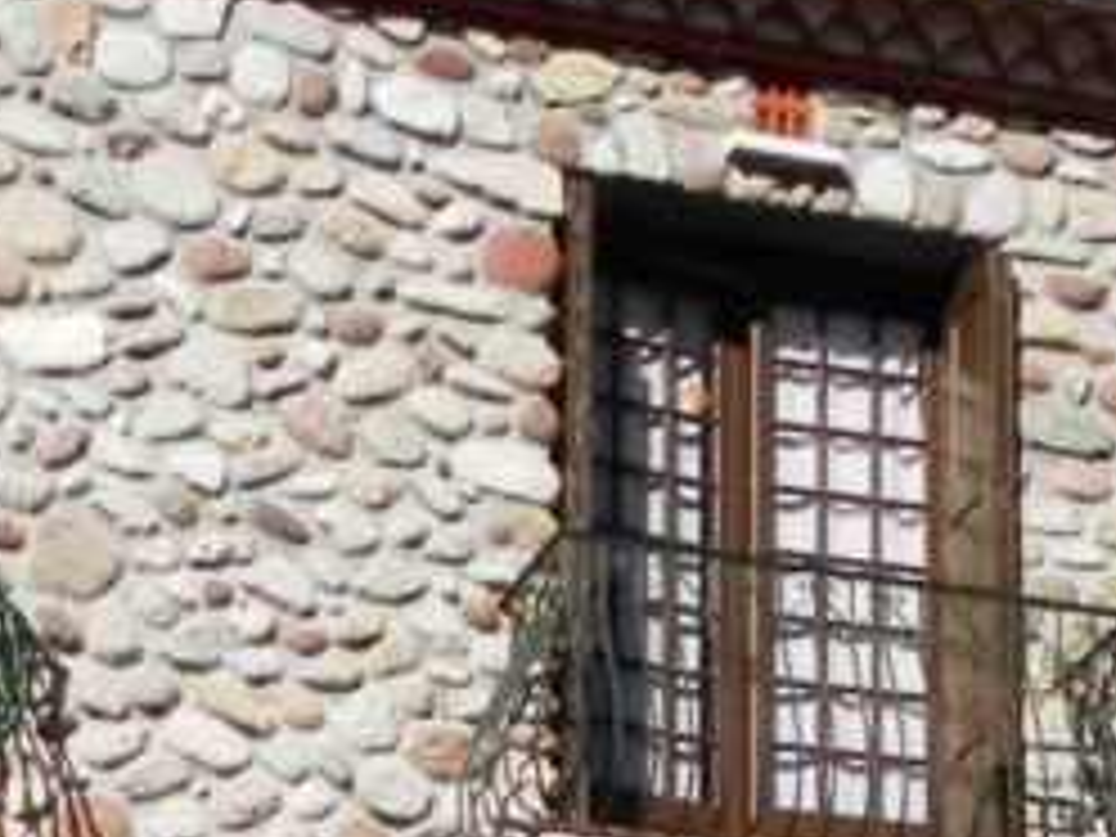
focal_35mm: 206
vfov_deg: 6.9
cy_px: 1816
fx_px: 6641
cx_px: 819
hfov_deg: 9.6
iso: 80
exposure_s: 1/160
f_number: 9.4
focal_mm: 6.1
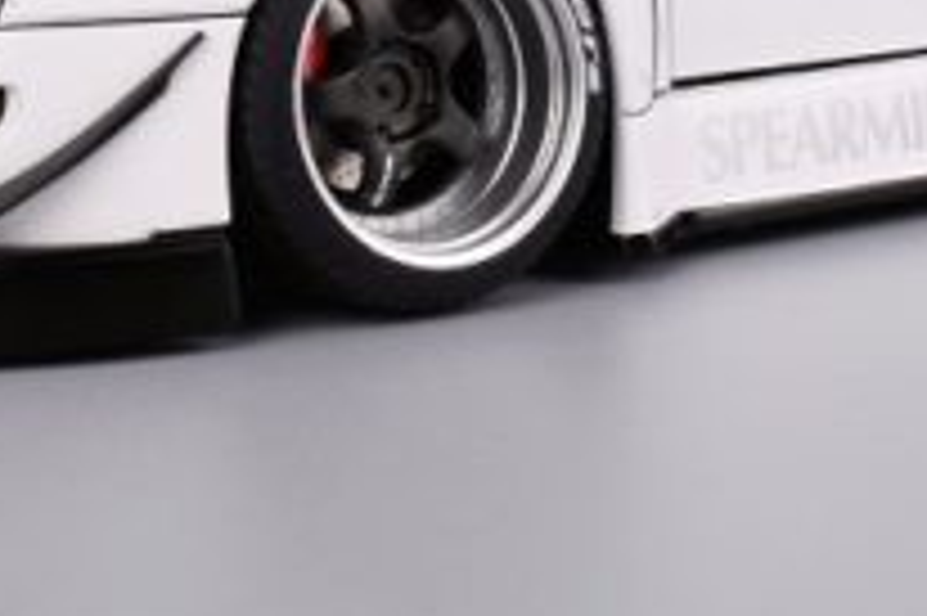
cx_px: 598
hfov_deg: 15.1
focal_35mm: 135
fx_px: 3485
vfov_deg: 10.0
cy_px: -112
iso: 100
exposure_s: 1/15
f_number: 18
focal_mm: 31
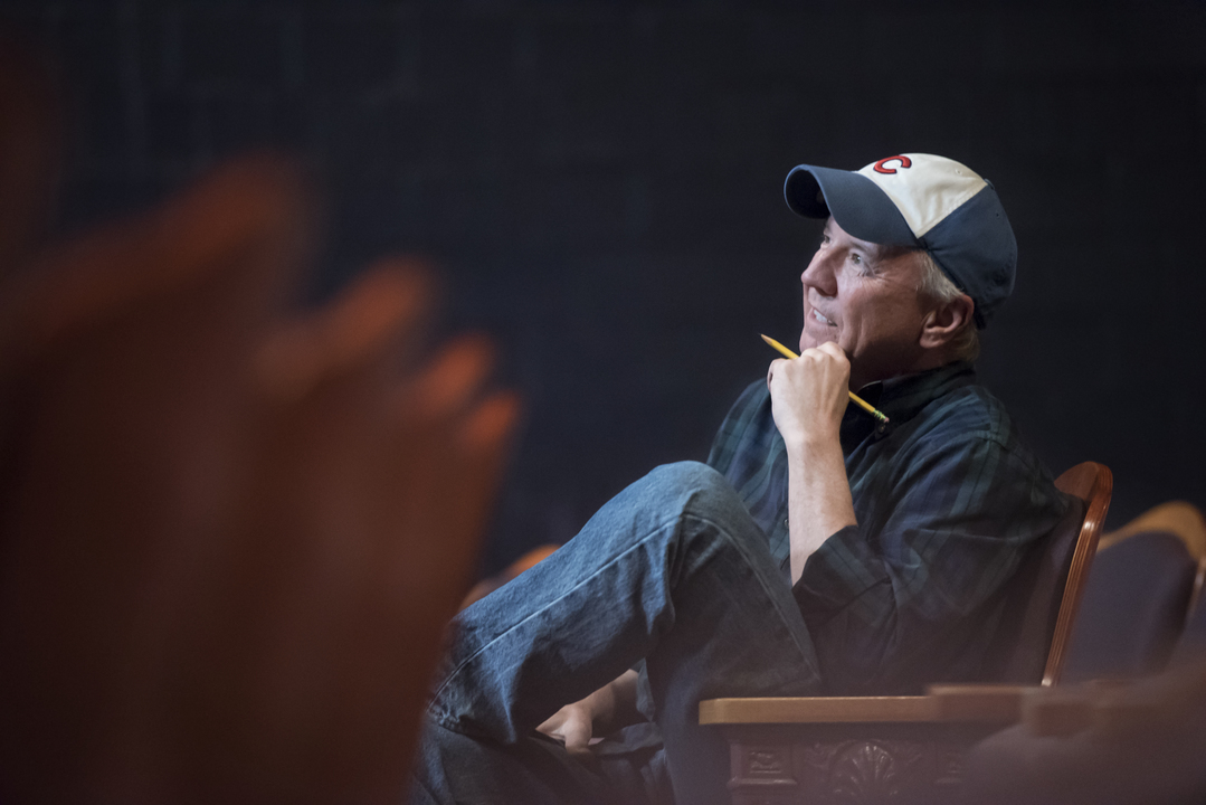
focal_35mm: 200
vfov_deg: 6.9
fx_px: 6701
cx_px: 603
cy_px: 402
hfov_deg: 10.3
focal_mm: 200
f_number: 2.8
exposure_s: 1/60
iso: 6400
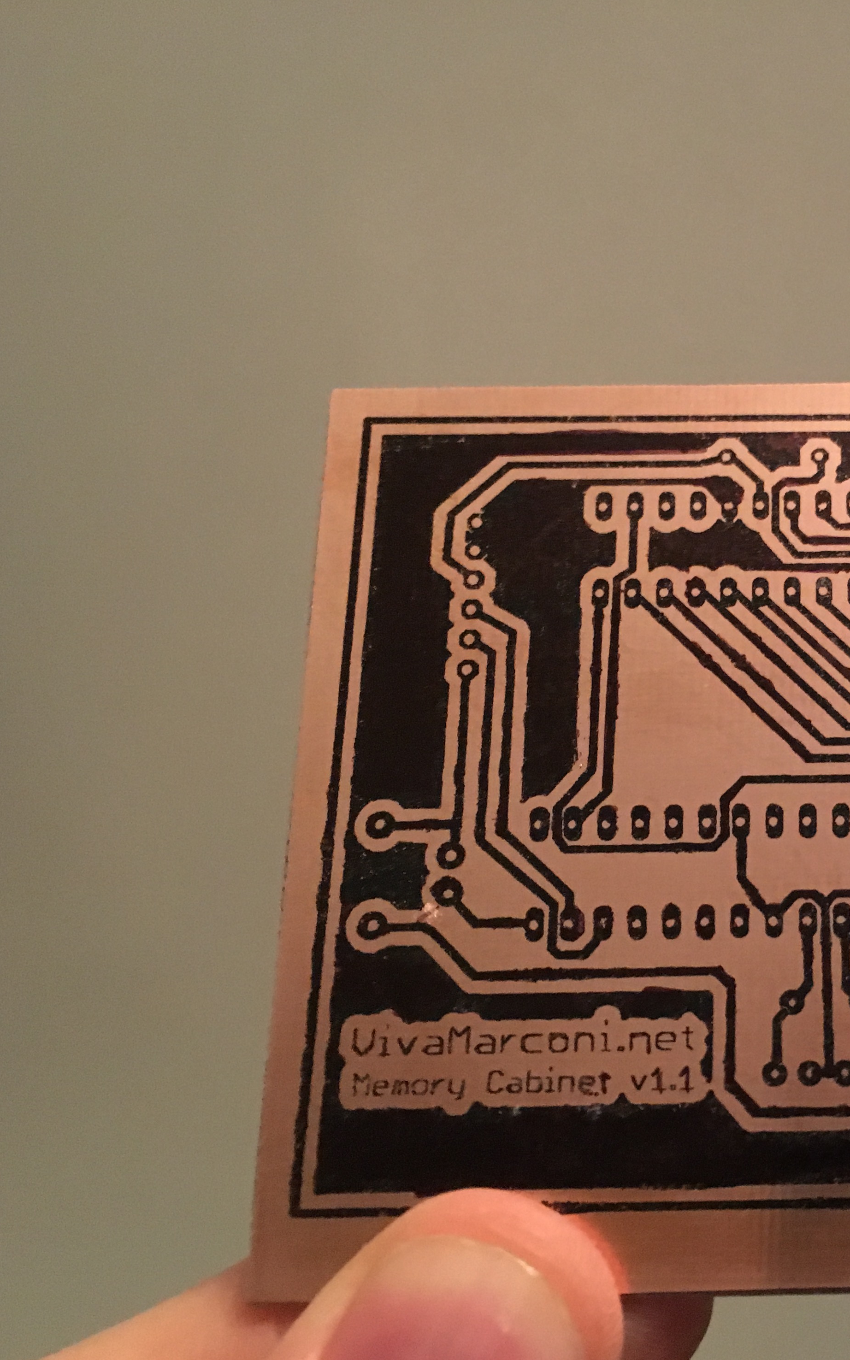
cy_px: 689
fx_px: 1557
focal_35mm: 42
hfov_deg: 28.5
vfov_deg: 47.2
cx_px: 862
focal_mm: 4.15
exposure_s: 1/15
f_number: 2.2
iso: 320
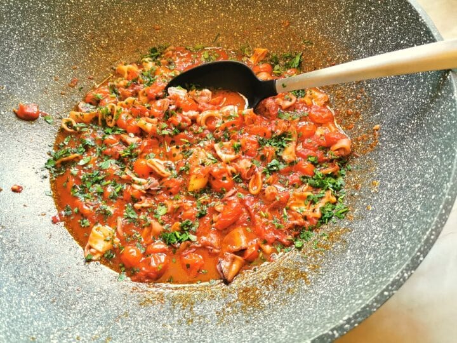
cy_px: 172
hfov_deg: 65.3
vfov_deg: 51.4
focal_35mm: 27
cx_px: 228
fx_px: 356
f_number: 1.6
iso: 250
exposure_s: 1/60
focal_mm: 5.56
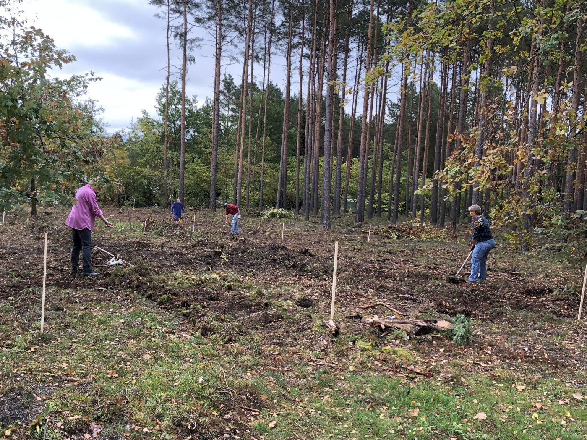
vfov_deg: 40.7
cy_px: 236
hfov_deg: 52.2
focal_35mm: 35
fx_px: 594
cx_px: 230
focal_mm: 3.99
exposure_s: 1/124
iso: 20
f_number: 1.8
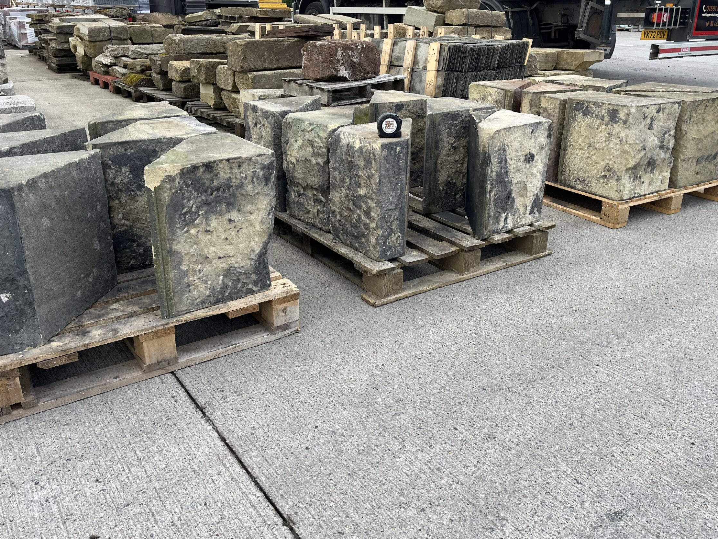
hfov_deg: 60.0
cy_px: 243
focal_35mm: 30
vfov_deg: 46.7
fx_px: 622
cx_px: 371
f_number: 1.6
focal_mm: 5.1
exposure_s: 1/184
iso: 40
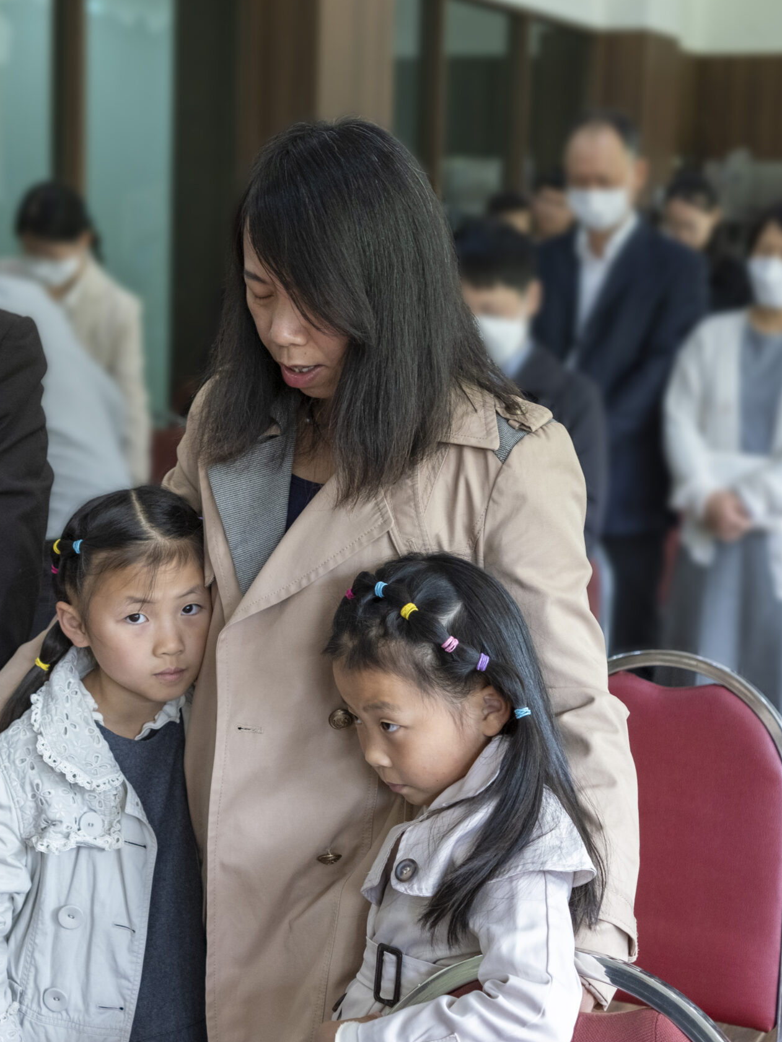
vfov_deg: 32.2
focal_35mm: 60
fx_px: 1807
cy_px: 524
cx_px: 258
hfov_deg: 24.3
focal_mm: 27
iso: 800
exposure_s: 1/100
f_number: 2.8
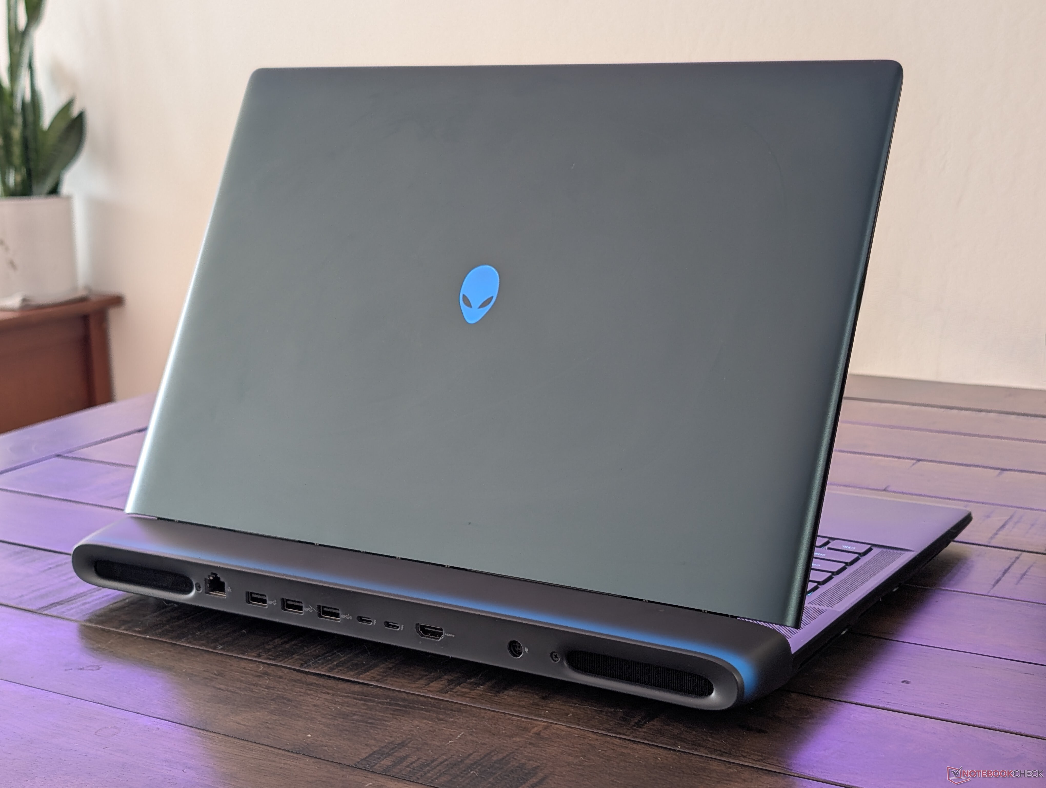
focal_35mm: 49
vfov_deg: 29.7
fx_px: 1483
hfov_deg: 38.9
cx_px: 523
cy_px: 394
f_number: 1.68
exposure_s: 1/23.9
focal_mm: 6.9
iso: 20
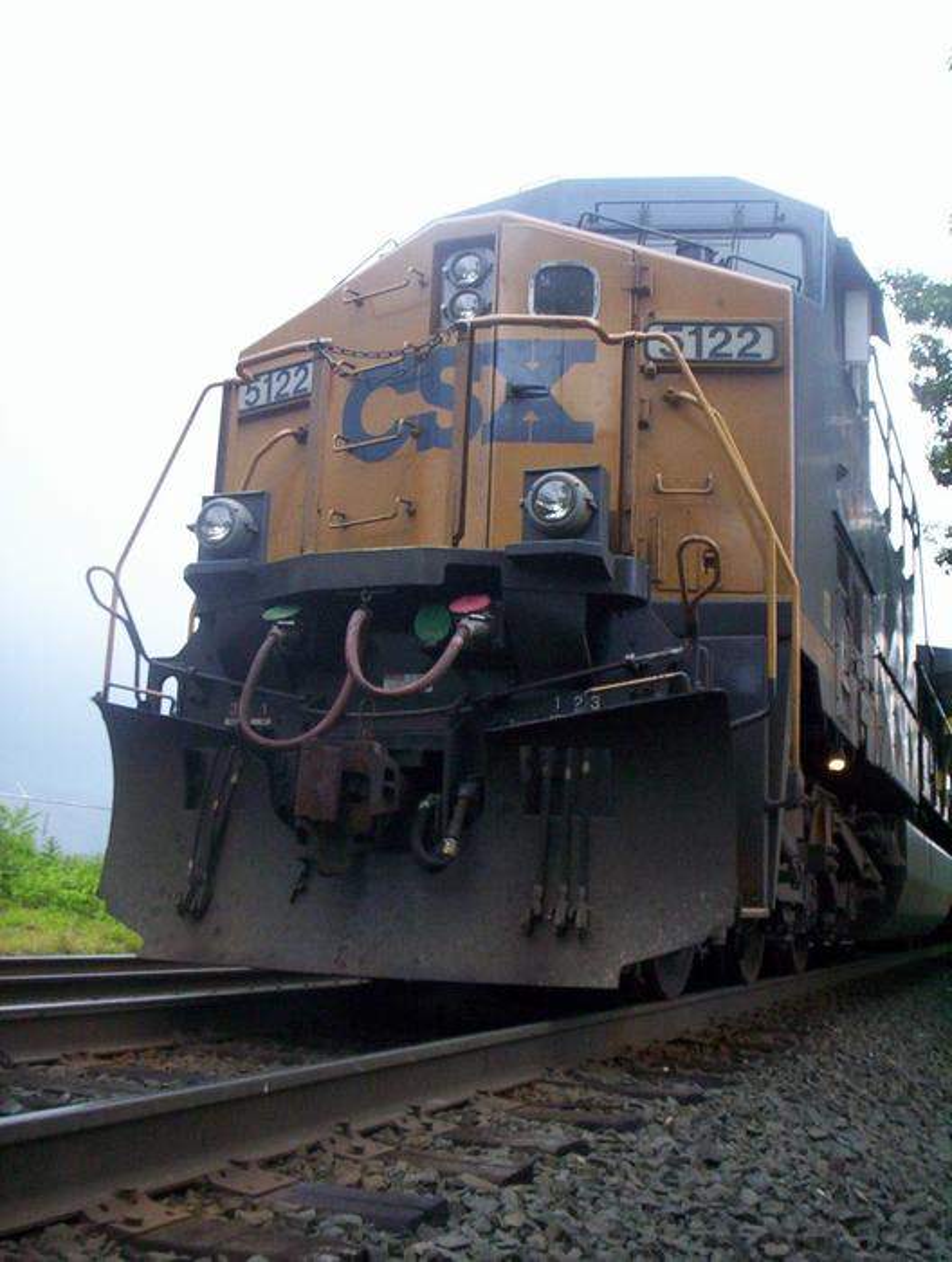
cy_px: 631
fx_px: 1388
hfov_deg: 37.8
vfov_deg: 48.9
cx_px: 476
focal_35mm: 38
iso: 200
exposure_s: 1/17.1
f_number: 4.5
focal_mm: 4.99
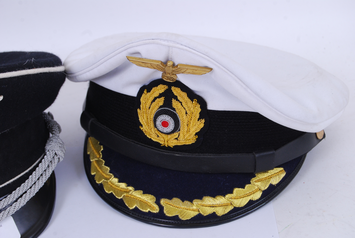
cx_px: 178
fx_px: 815
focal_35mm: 82
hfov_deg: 24.6
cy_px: 119
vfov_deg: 16.6
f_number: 9
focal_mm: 55
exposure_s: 1/40
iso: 400
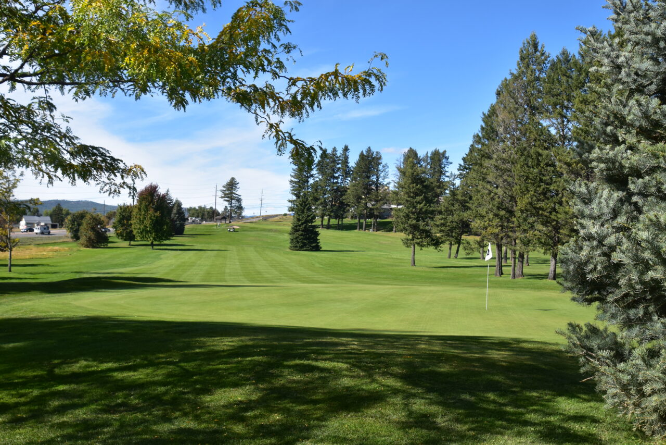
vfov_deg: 36.9
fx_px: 666
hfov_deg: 53.1
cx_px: 333
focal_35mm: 36
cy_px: 222
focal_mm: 24
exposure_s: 1/400
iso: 400
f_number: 11
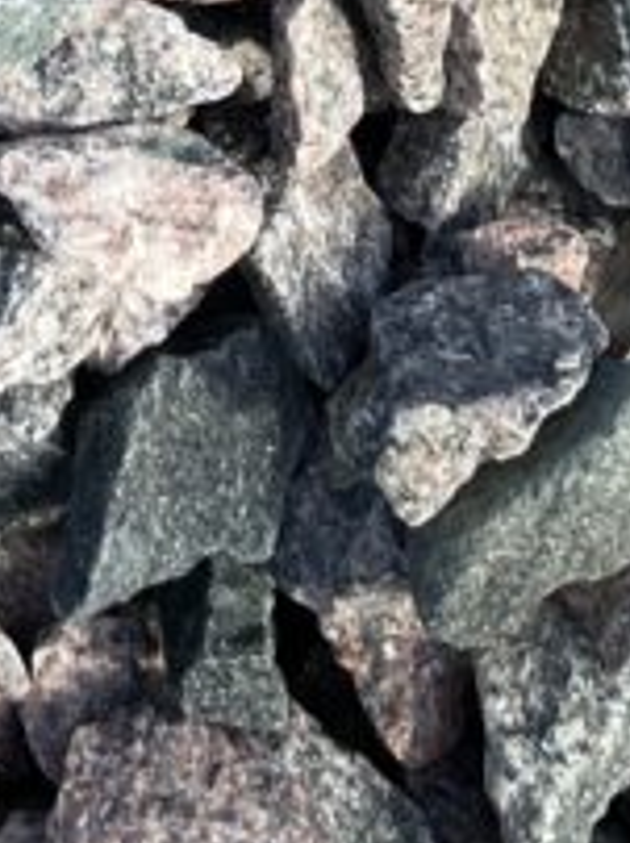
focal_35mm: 132
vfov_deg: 12.0
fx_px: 3210
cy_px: -1177
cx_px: -426
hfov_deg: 10.7
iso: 32
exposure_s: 1/1006
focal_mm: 4.2
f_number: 1.6
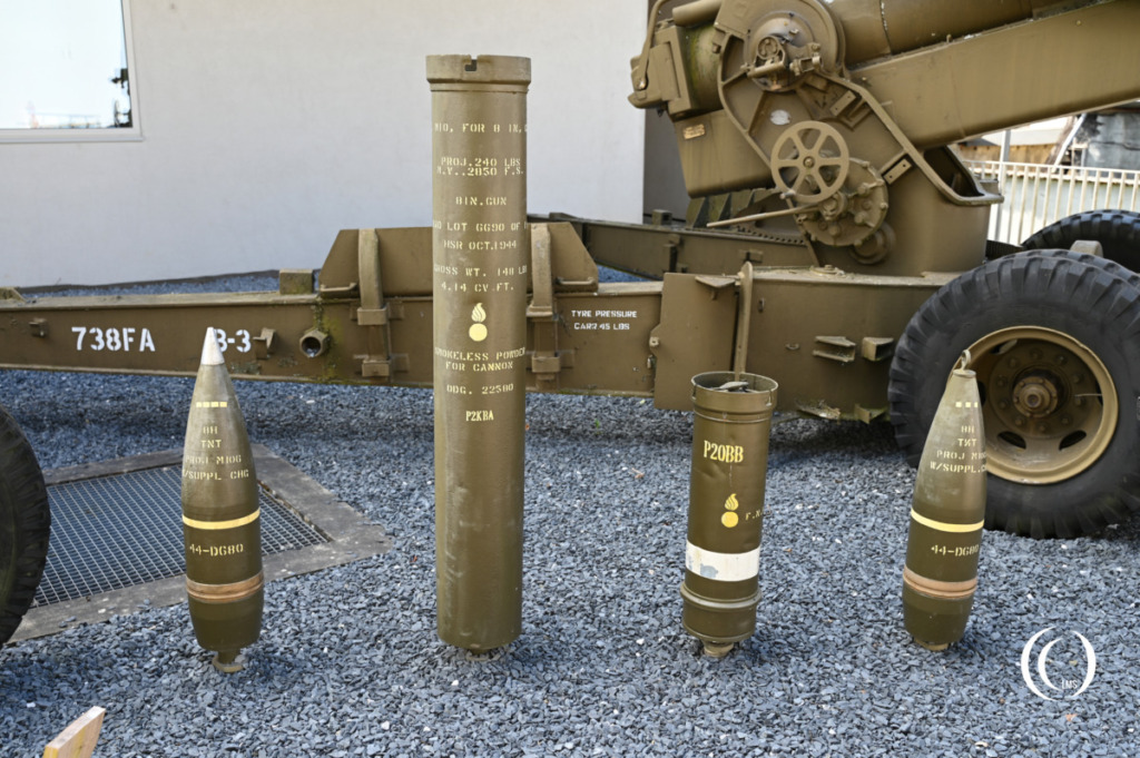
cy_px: 379
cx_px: 570
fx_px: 1107
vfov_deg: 37.8
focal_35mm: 35
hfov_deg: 54.5
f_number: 4.5
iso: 100
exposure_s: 1/80
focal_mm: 35
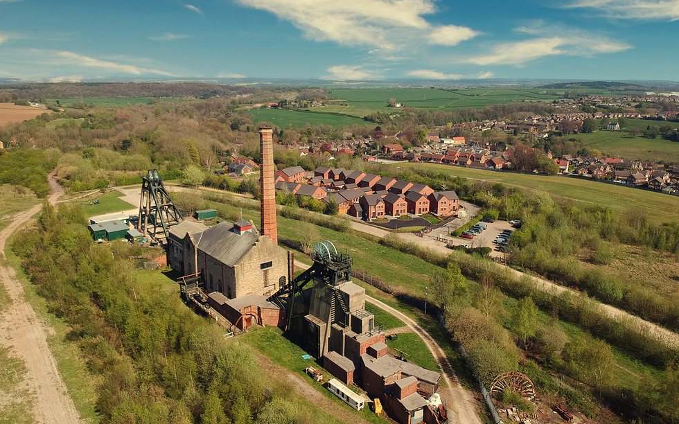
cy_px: 207
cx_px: 334
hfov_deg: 68.4
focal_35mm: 27
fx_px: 500
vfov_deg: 46.0
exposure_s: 1/1250
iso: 100
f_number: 2.6
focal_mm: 4.49
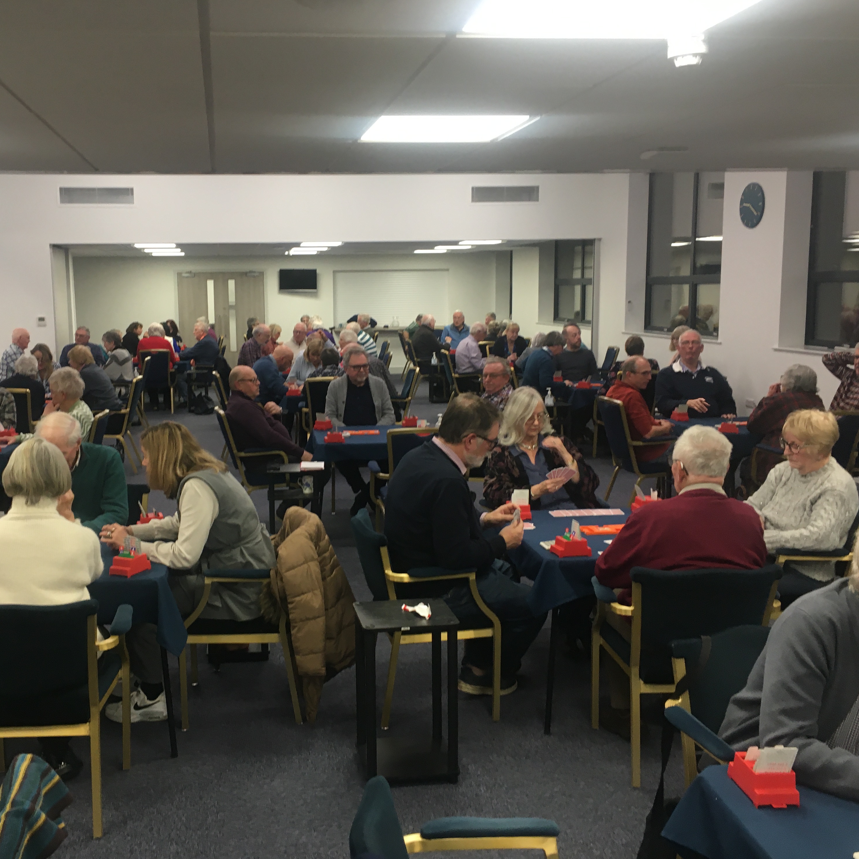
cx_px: 333
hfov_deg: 46.9
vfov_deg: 47.2
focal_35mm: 35
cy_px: 435
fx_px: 983
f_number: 2.2
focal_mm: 4.15
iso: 64
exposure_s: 1/33
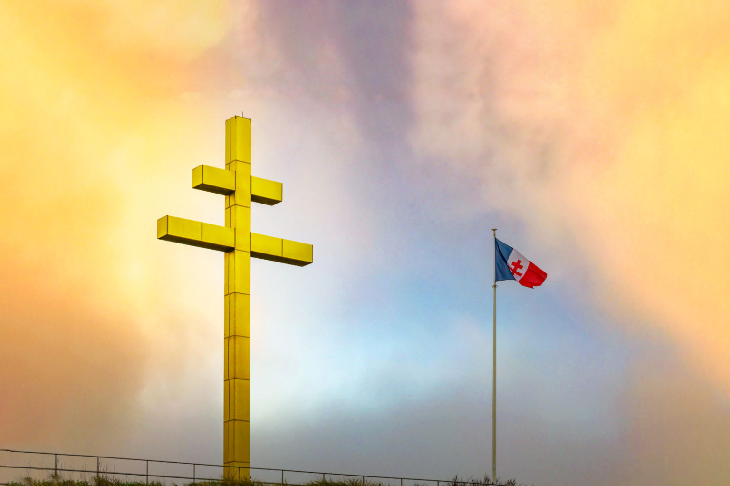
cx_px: 365
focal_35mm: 75
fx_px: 1520
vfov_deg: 18.2
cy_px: 243
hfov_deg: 27.0
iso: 200
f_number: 9
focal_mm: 50
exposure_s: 1/500
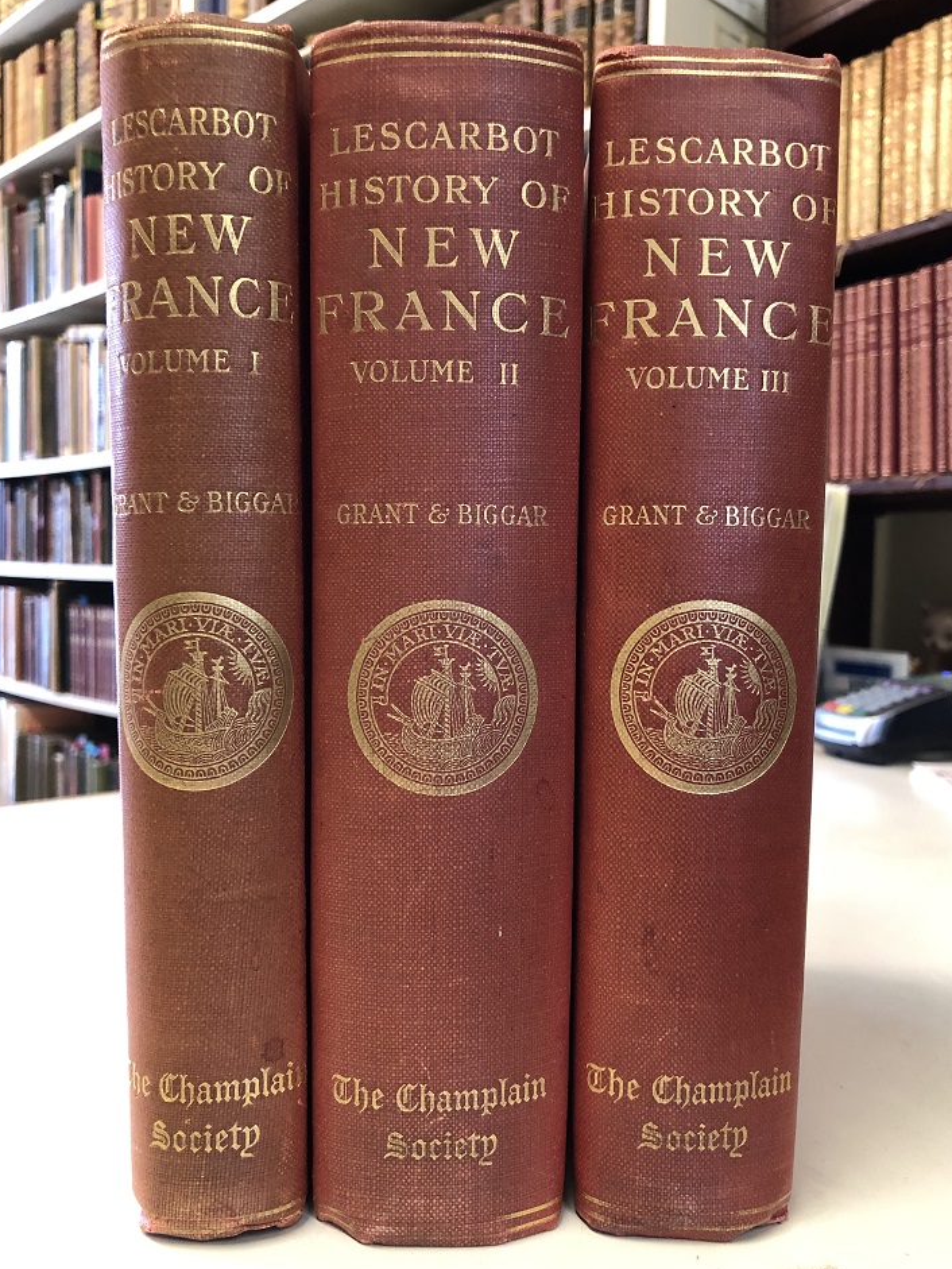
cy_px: 618
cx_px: 494
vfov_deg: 59.9
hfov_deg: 46.8
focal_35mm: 30
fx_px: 1100
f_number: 1.8
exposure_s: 1/15
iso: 64
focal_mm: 3.99
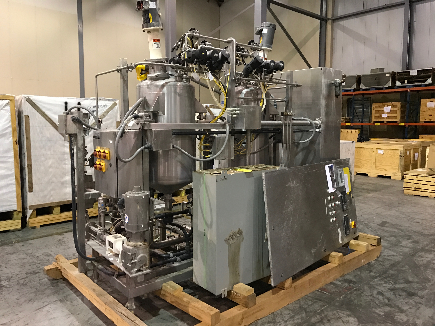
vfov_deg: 49.7
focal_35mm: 28
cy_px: 163
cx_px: 218
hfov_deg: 63.4
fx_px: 352
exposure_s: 1/8
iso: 80
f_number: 1.8
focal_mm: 3.99
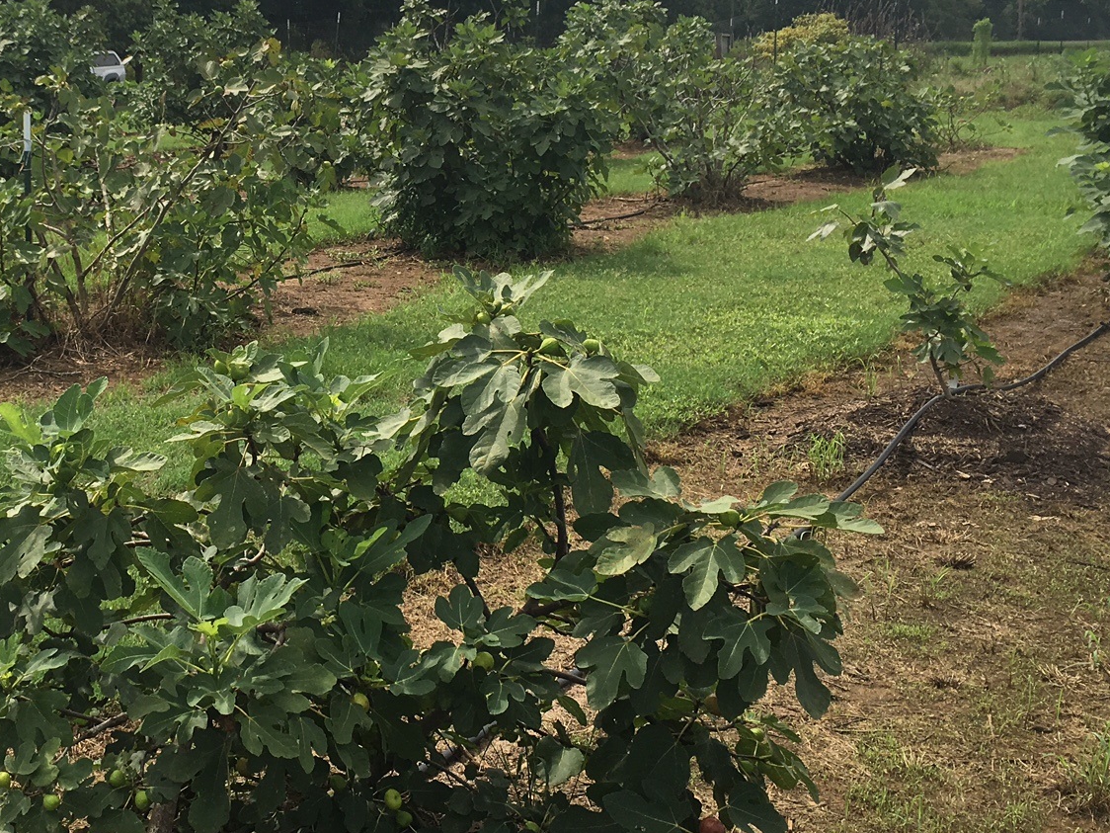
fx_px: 1667
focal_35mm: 52
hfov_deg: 35.8
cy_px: 319
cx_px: 245
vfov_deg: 27.9
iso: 25
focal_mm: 4.15
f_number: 2.2
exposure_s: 1/705
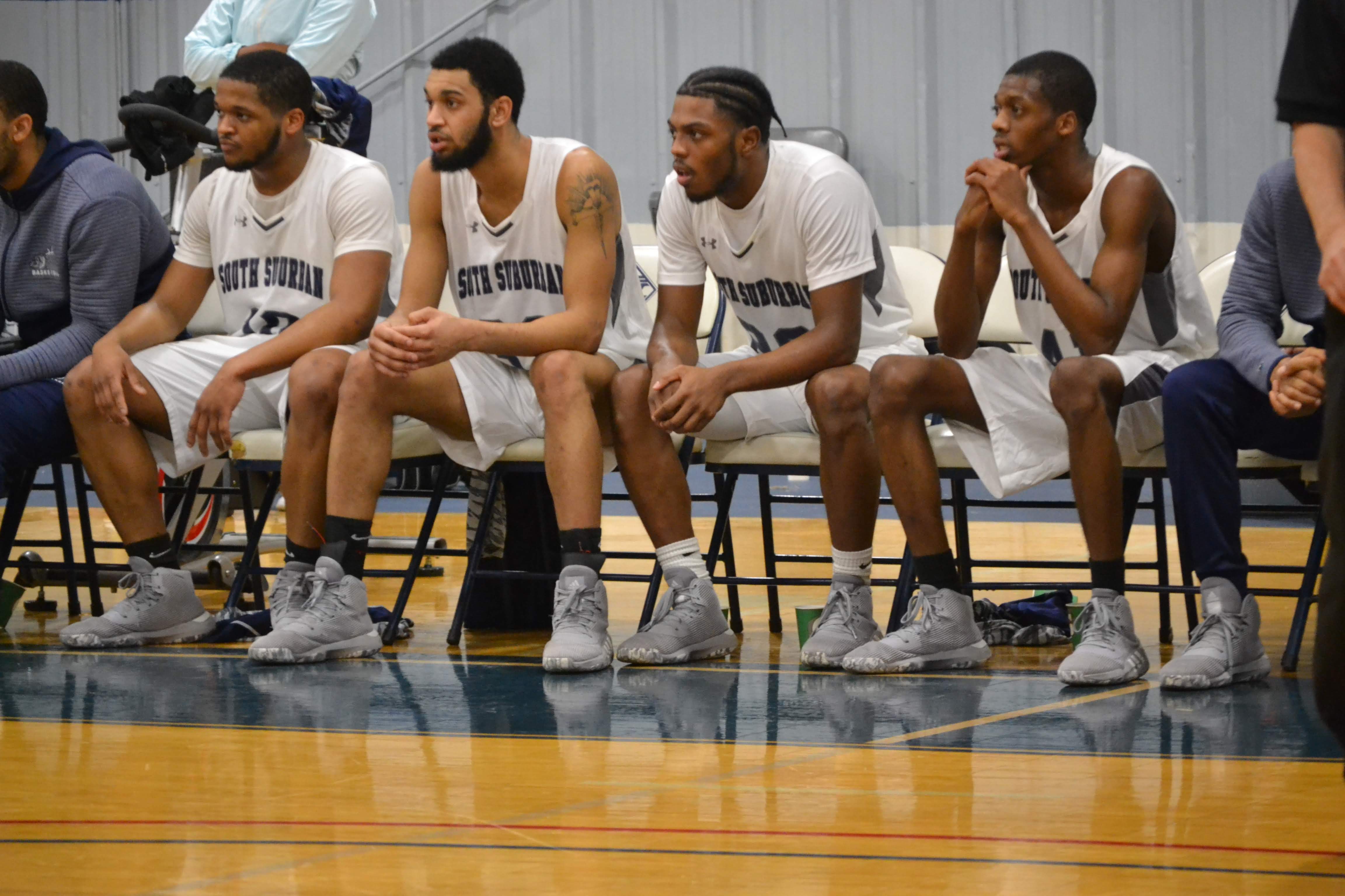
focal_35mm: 218
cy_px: 448
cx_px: 672
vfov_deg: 6.3
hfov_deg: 9.5
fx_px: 8125
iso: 3200
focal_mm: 145
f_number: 5
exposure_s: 1/100
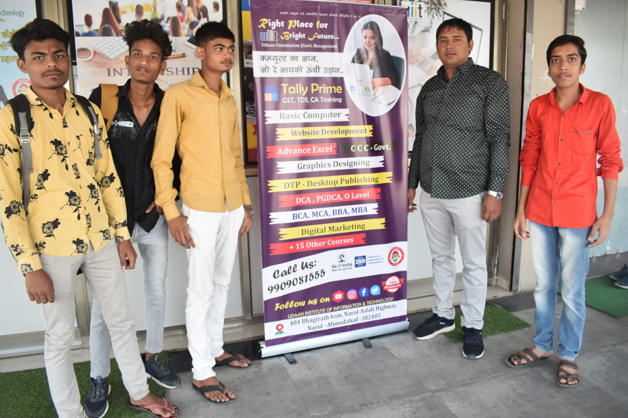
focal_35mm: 27
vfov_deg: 47.9
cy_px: 209
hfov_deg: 67.4
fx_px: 471
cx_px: 314
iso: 400
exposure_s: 1/60
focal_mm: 18
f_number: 4.5
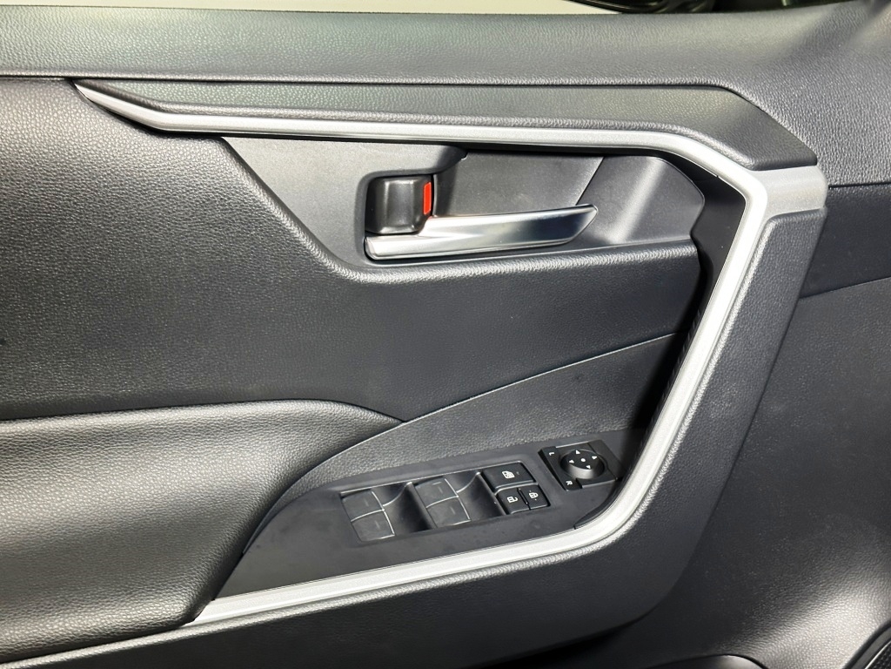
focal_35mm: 48
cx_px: 446
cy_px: 334
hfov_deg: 39.7
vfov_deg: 30.3
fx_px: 1235
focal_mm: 6.86
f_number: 1.78
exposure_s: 1/40
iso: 320
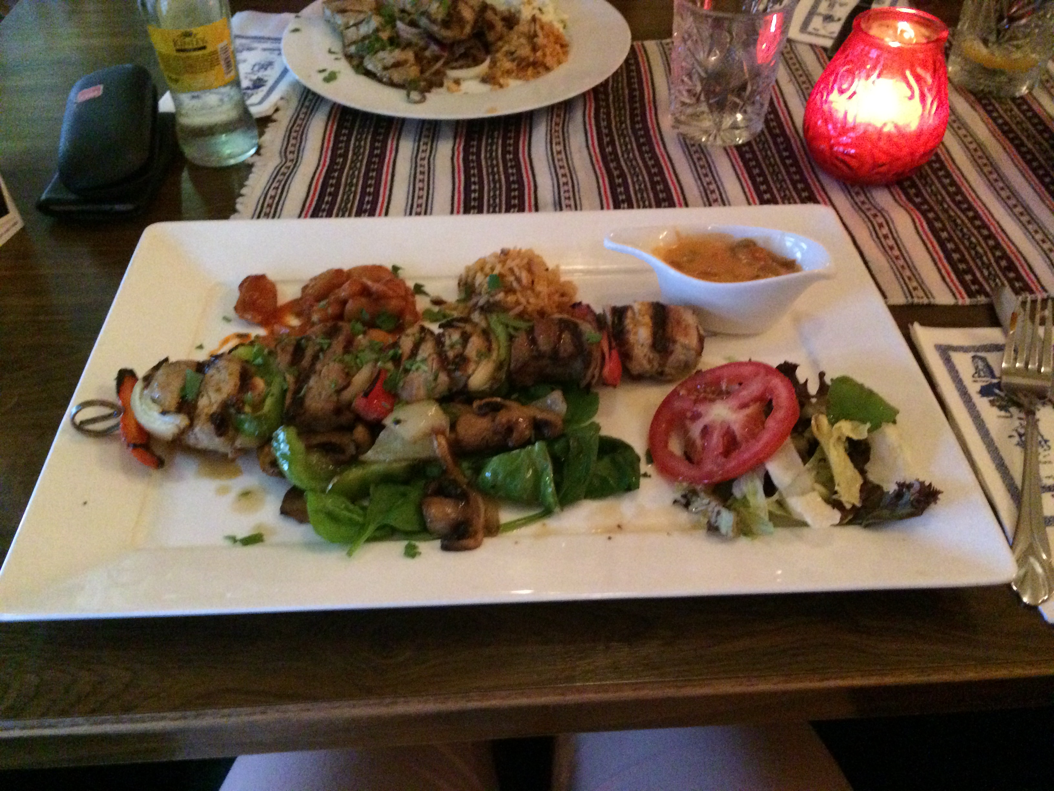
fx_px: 883
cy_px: 396
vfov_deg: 48.2
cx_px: 527
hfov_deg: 61.7
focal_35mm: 29
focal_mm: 4.15
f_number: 2.2
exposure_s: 1/17
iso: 640
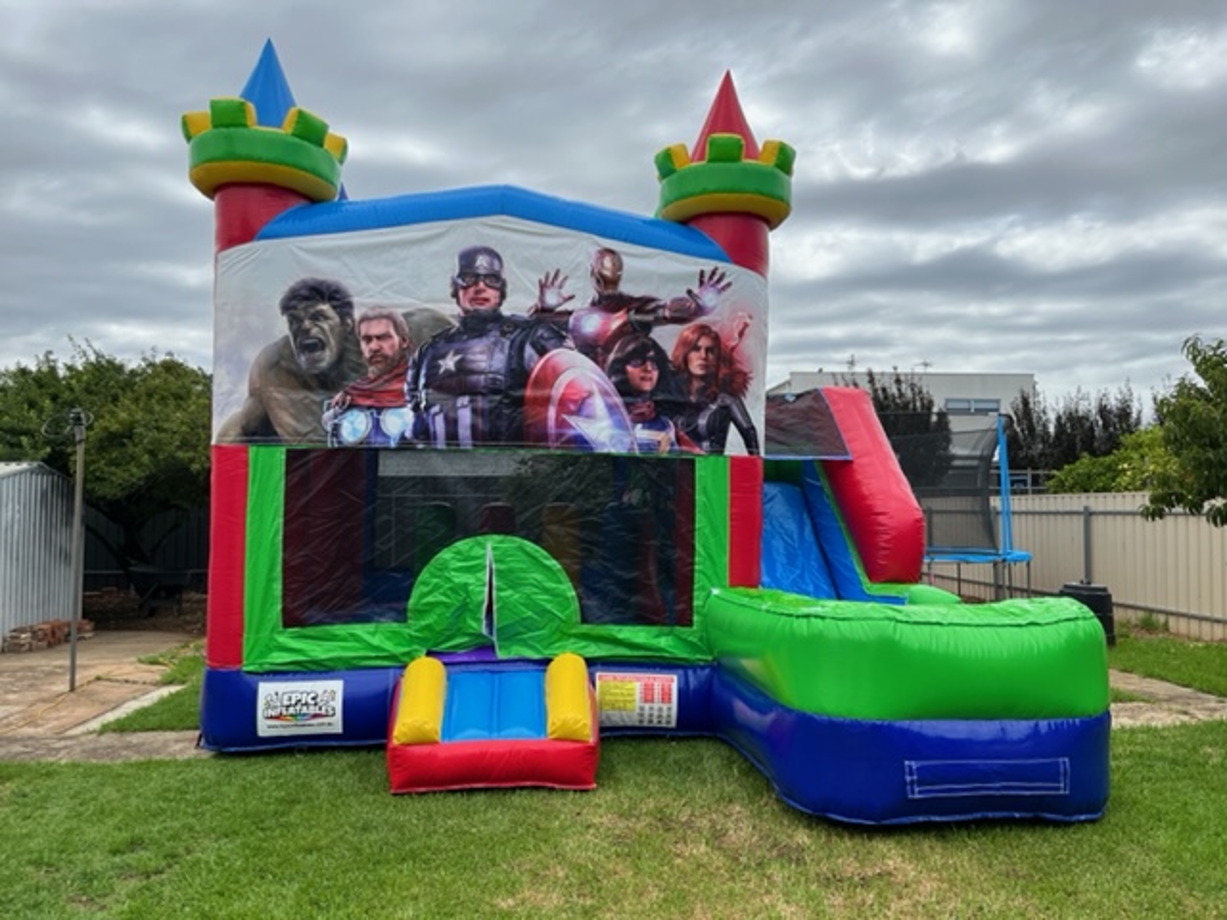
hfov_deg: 67.3
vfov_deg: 53.1
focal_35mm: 26
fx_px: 922
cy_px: 460
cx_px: 614
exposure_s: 1/2967
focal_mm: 5.1
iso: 50
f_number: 1.6
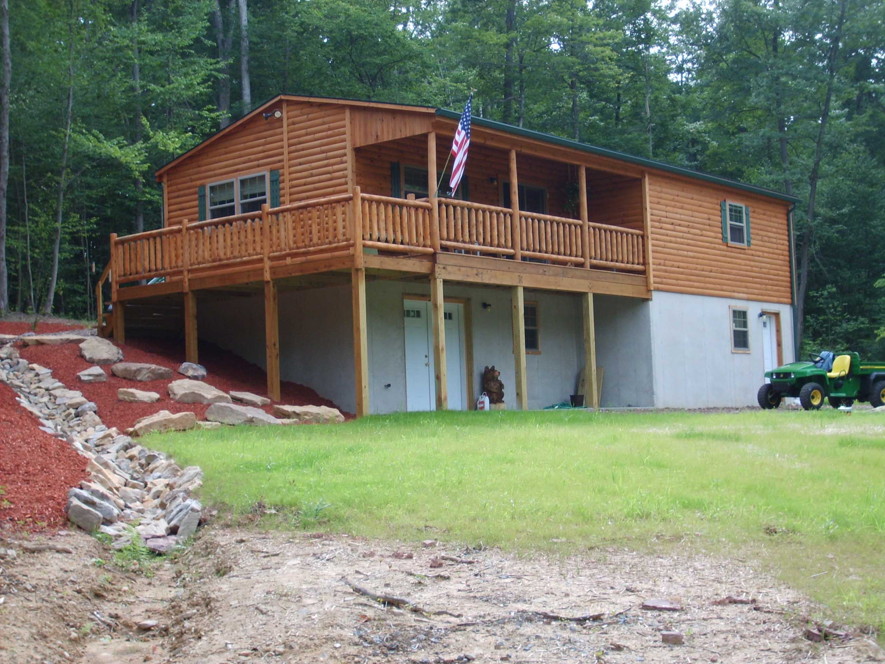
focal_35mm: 52
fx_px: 1329
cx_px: 442
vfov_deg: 28.0
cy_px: 332
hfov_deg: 36.8
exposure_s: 1/180
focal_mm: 8.7
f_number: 3.3
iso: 50
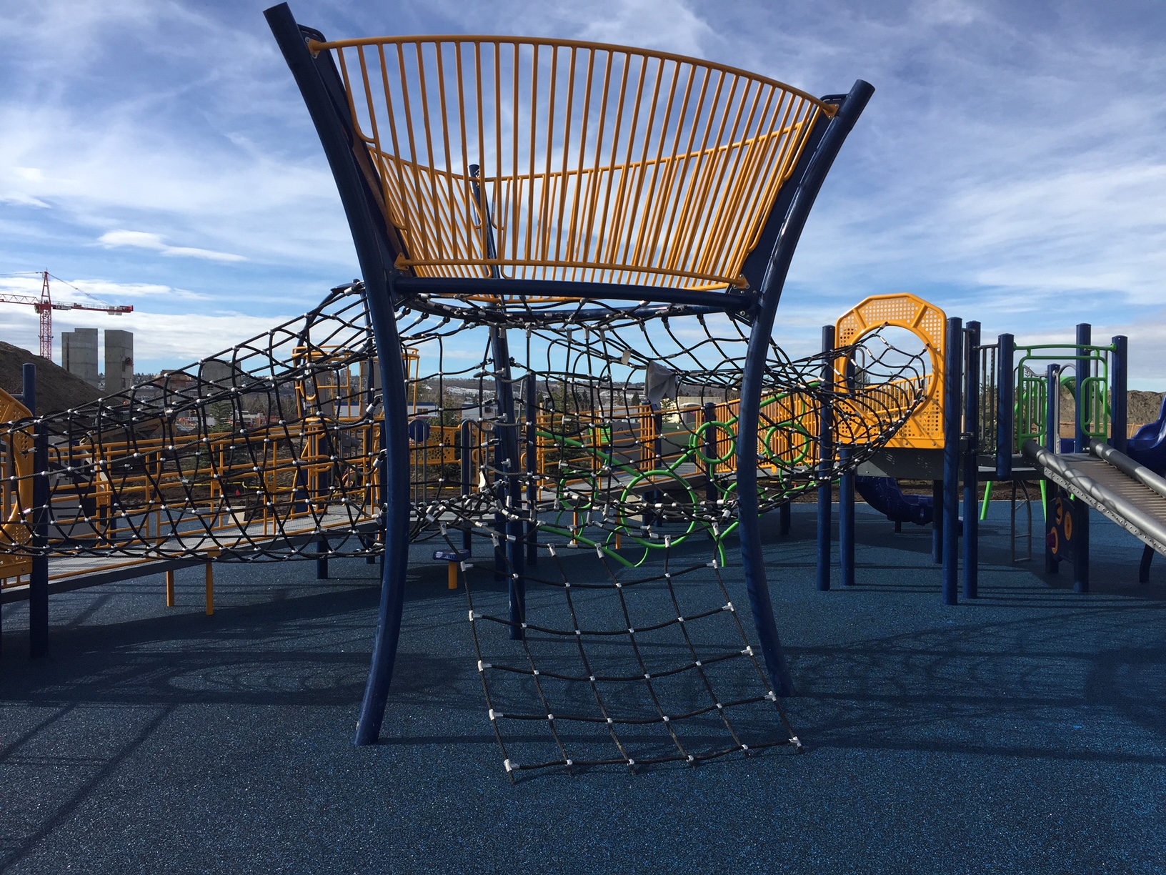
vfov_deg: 48.2
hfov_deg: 61.7
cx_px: 583
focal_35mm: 29
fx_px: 977
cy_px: 438
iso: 32
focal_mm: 4.15
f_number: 2.2
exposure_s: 1/1799
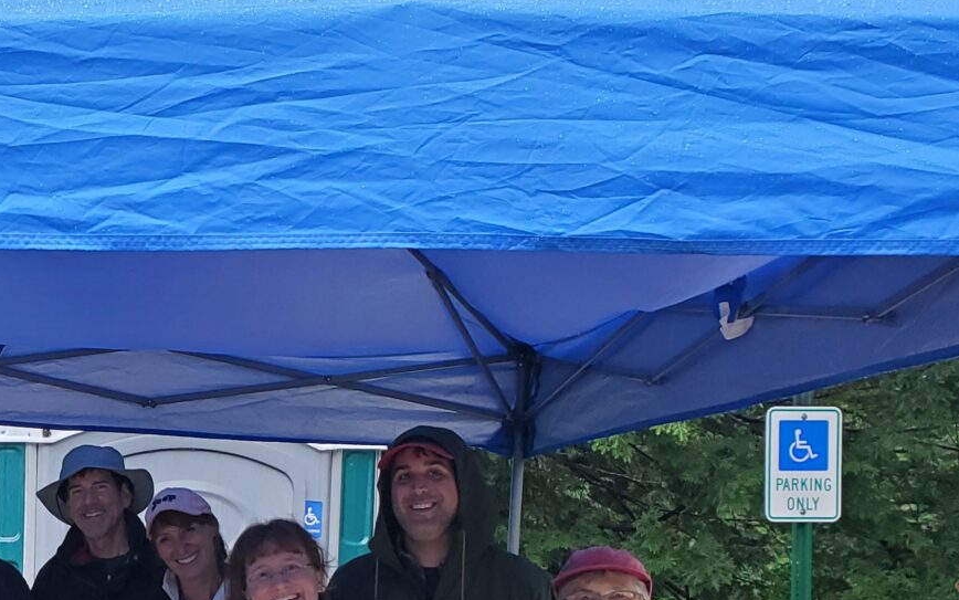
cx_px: -41
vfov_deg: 19.3
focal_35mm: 65
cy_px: 639
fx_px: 1699
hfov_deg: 29.1
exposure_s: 1/94
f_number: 2.4
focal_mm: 4.3
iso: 125
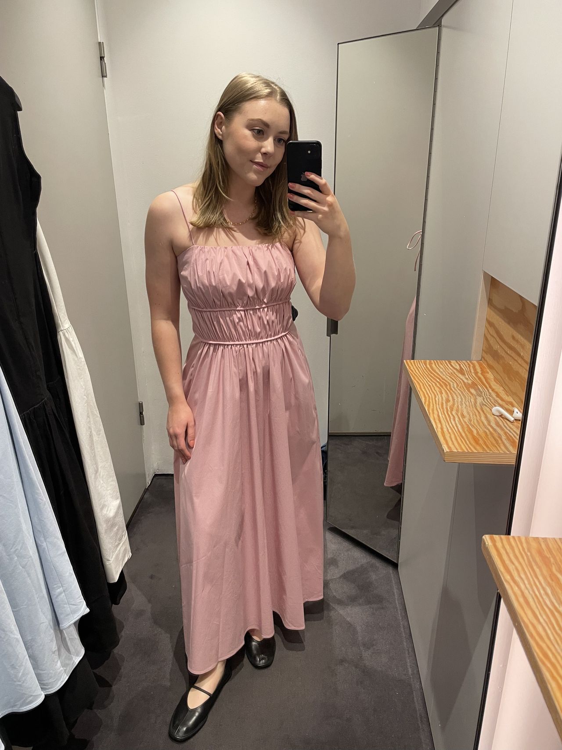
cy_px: 375
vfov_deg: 67.3
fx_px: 563
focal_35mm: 26
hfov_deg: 53.1
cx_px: 281
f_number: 1.6
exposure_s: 1/50
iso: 160
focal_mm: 4.2
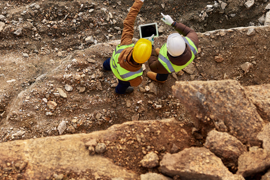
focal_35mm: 56
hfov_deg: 35.6
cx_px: 136
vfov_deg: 23.9
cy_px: 44
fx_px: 420
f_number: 6.3
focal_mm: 35
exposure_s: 1/400
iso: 100
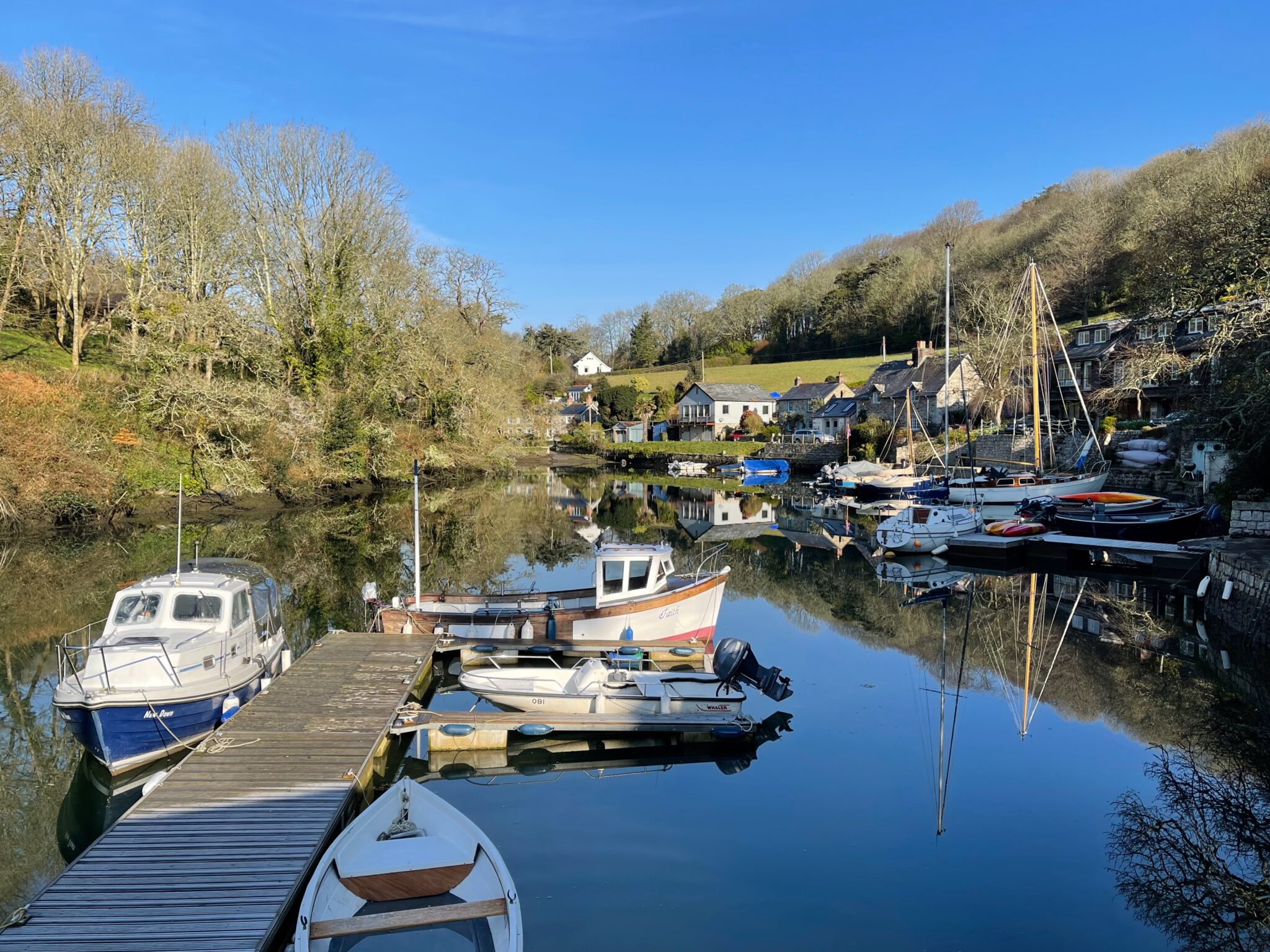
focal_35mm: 26
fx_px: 954
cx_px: 635
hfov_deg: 67.3
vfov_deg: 53.1
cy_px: 476
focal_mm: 5.1
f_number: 1.6
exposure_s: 1/2203
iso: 32
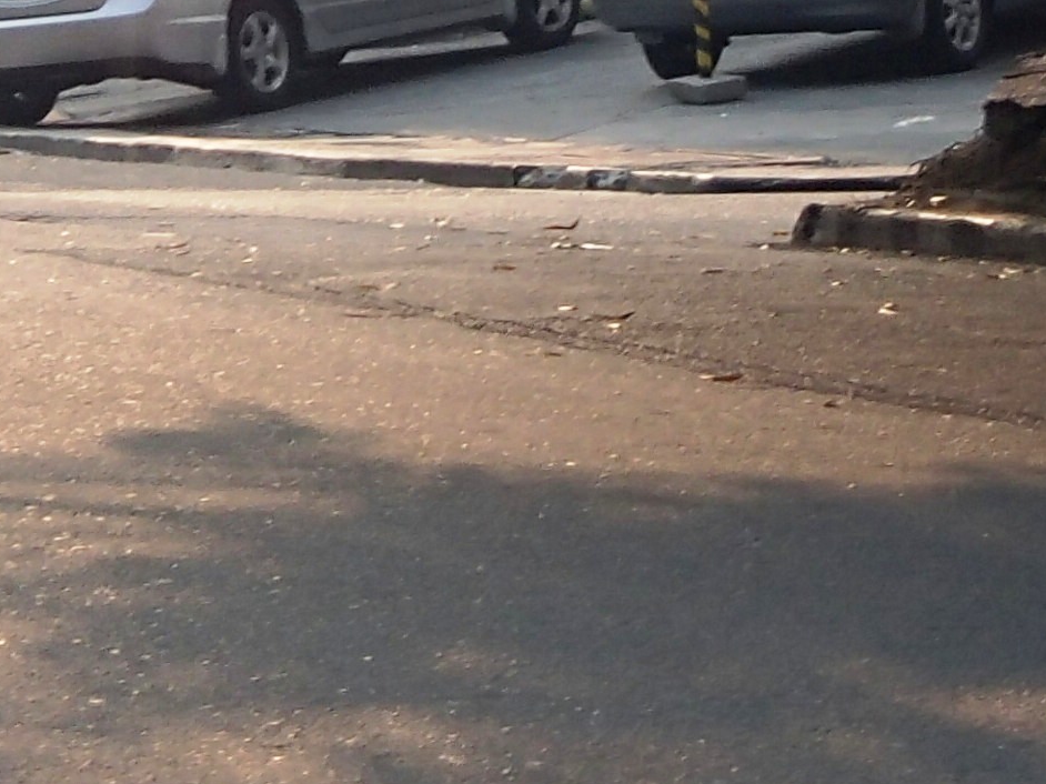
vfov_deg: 6.2
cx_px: 46
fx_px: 7129
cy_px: -675
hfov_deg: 8.4
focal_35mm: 236
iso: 100
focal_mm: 10
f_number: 5.1
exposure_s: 1/250
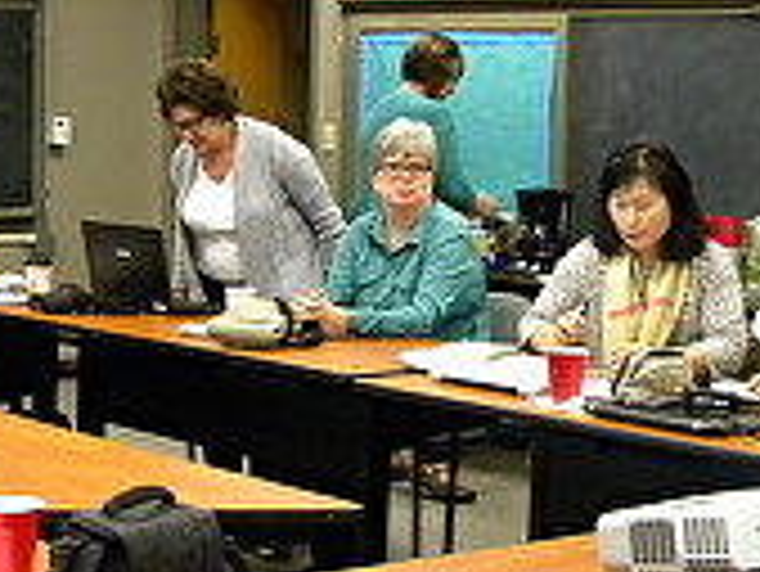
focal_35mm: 91
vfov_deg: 16.2
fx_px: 1999
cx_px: 90
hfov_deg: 21.1
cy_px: 347
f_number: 3.5
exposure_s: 1/31.7
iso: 400
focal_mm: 5
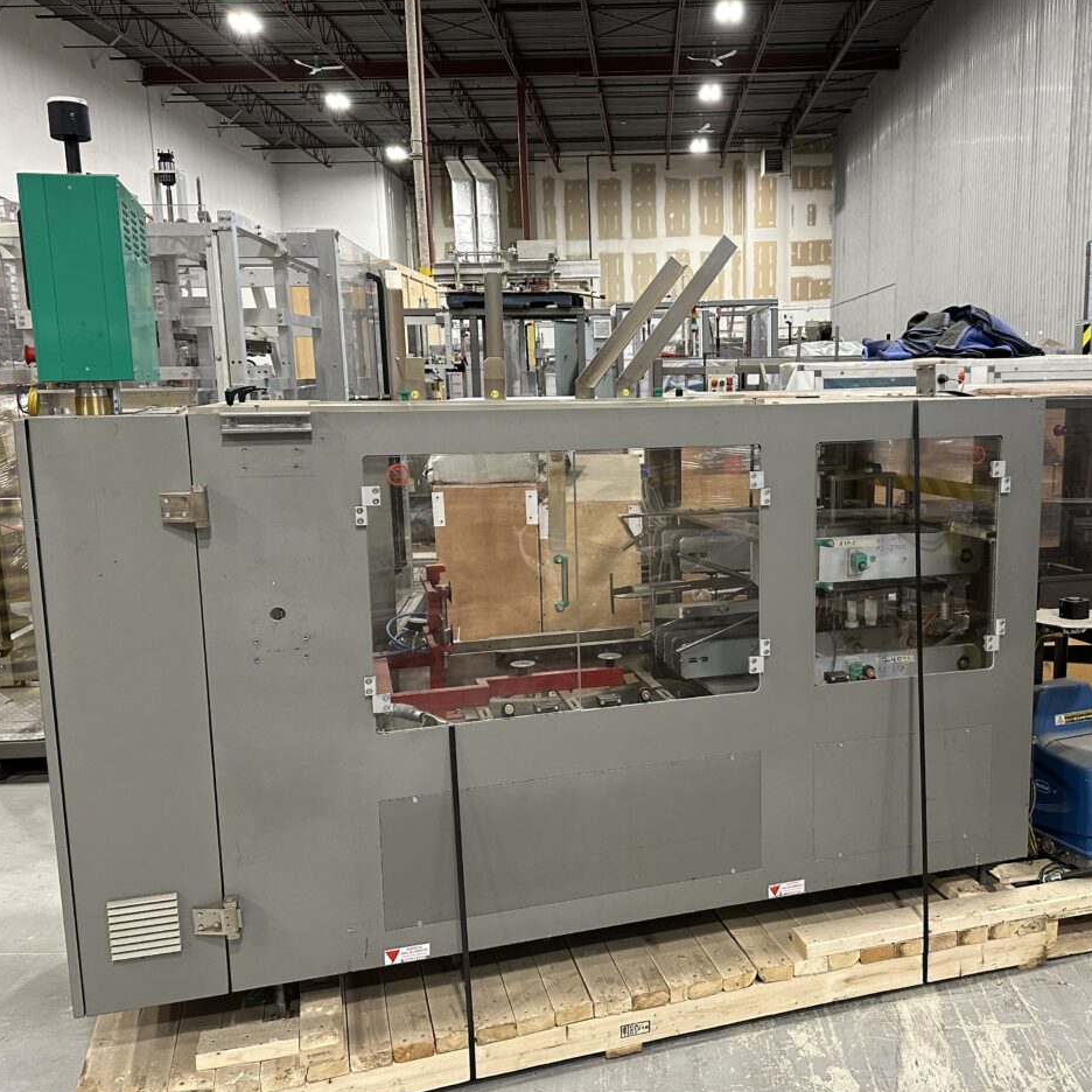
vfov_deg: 55.6
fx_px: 1035
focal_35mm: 29
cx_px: 656
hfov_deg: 55.2
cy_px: 545
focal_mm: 6.86
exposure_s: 1/60
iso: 250
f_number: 1.78
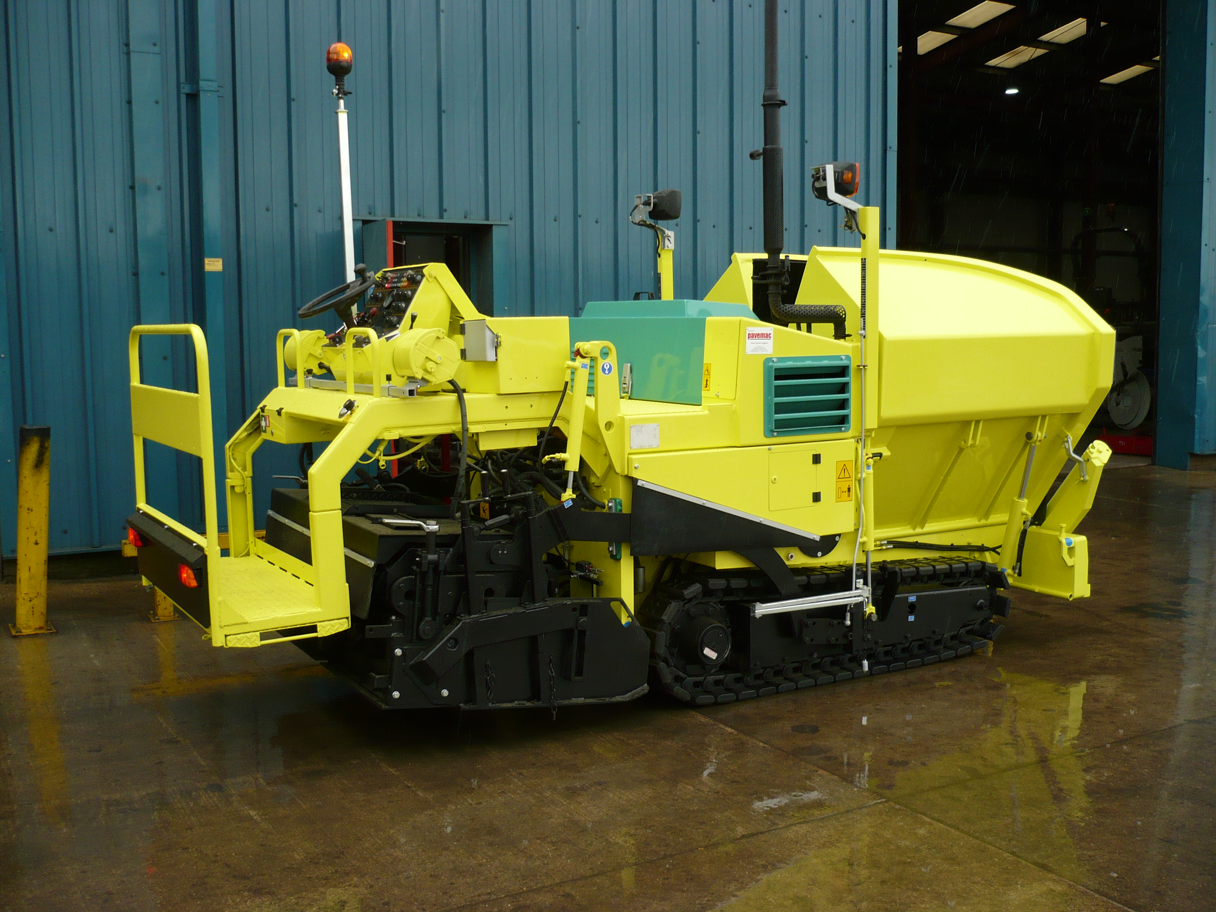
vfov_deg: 40.7
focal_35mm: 35
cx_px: 608
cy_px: 456
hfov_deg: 52.6
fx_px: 1229
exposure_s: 1/160
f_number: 2.8
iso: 100
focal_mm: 5.8
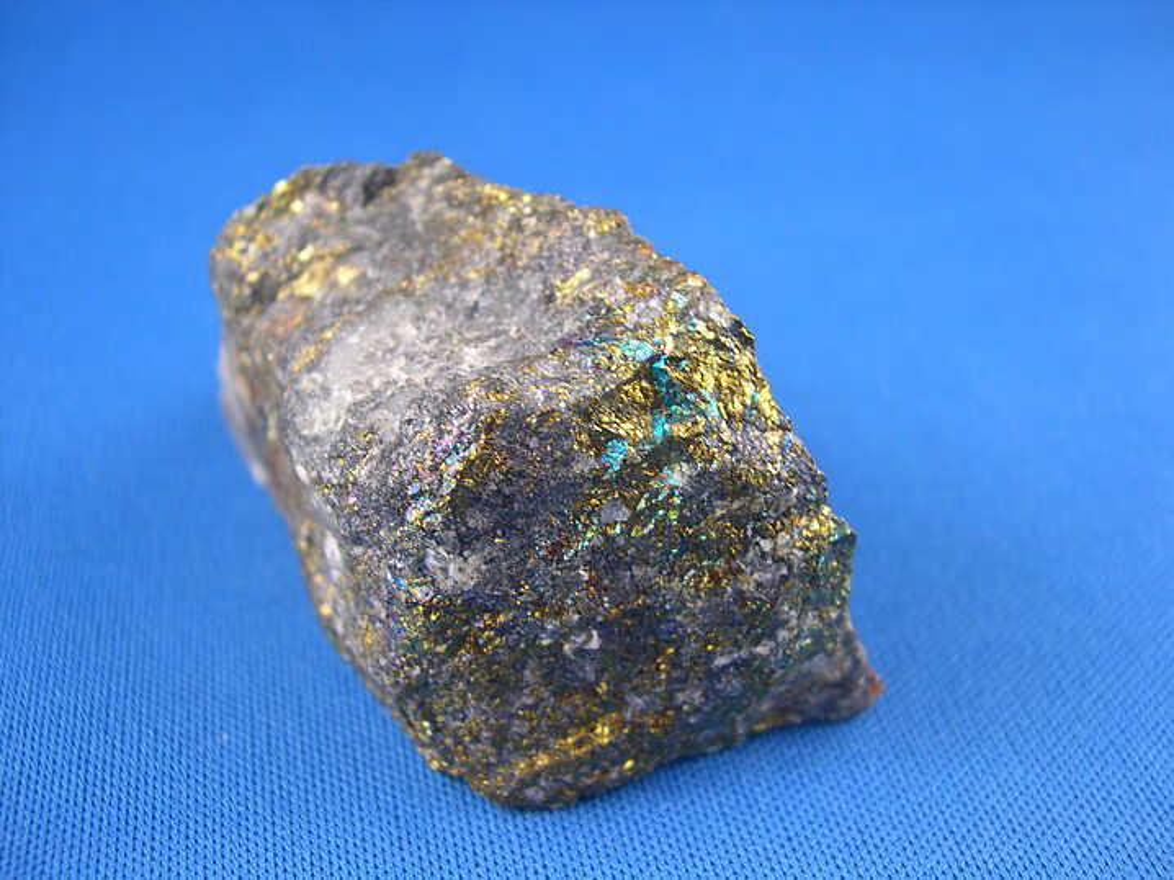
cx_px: 587
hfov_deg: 49.0
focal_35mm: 38
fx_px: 1288
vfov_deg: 37.7
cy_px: 440
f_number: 2.8
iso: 100
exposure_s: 1/15.2
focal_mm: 8
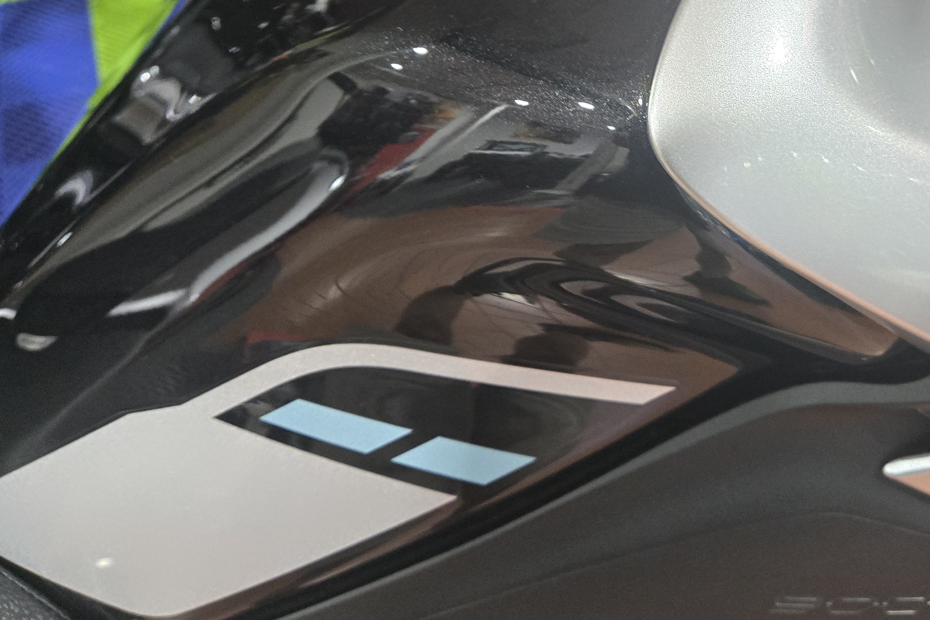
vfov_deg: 34.8
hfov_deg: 50.9
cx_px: 621
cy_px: 119
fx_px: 956
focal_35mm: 37
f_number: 1.8
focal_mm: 5.4
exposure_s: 1/120
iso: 500
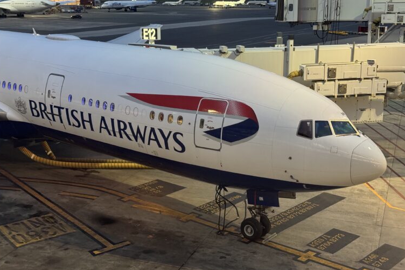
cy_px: 129
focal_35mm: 51
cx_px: 199
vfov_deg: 26.5
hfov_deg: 38.9
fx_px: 574
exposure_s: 1/30
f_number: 1.78
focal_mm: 6.76
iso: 640
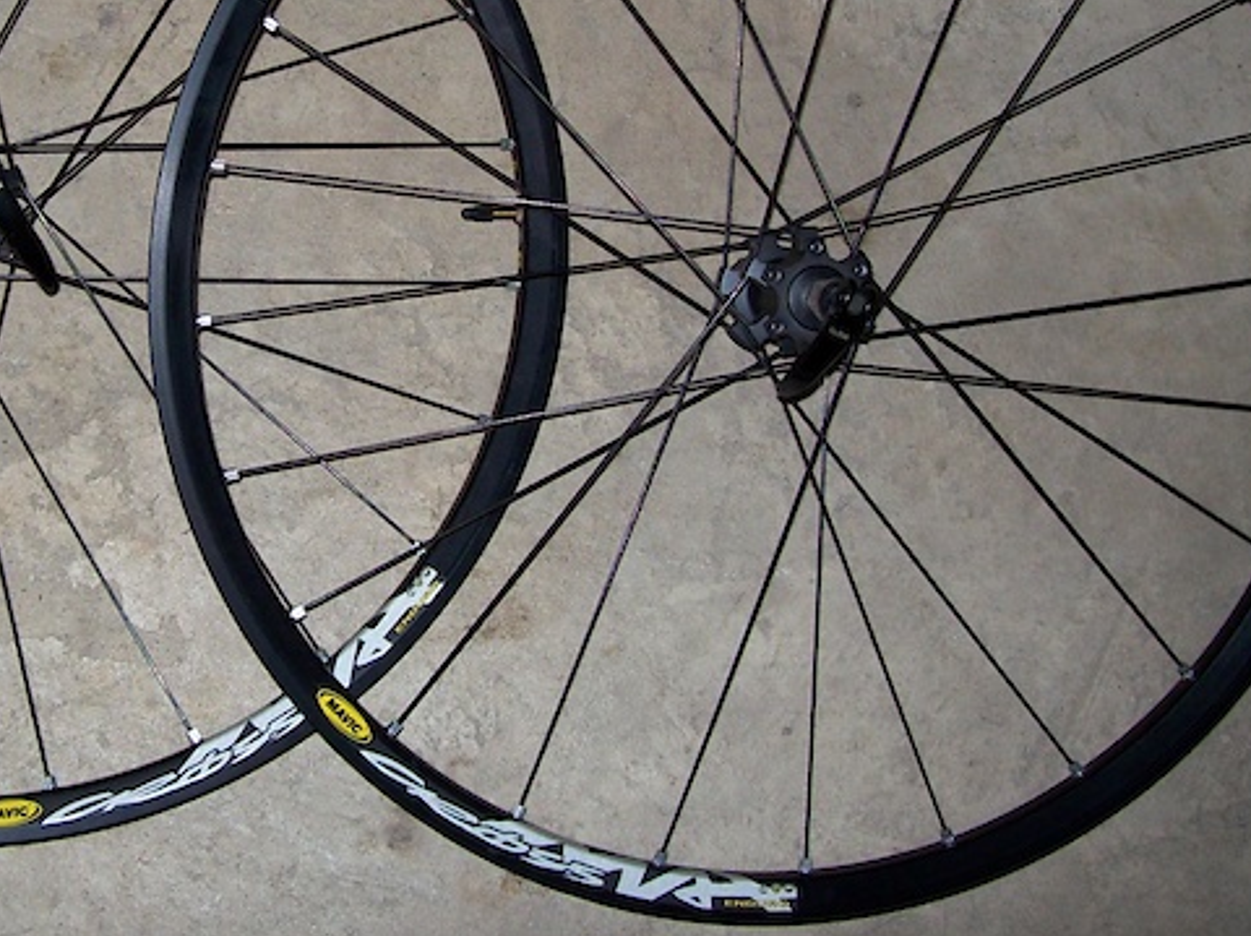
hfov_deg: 31.7
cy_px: 184
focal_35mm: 60
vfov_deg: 24.0
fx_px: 2166
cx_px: 331
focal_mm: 6
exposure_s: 1/64
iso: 80
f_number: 2.7
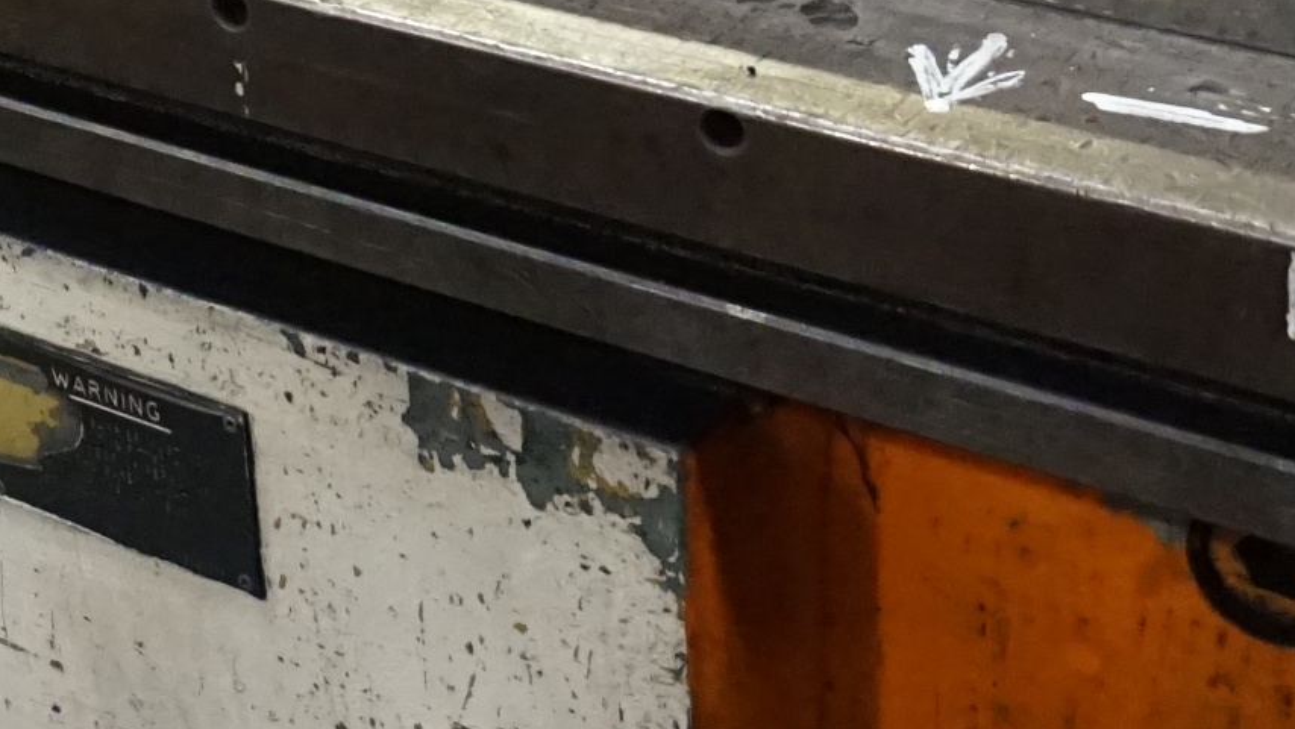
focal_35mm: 96
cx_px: -220
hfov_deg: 20.9
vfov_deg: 12.3
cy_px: -180
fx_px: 3298
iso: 3200
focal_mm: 16
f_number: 3.5
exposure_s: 1/80
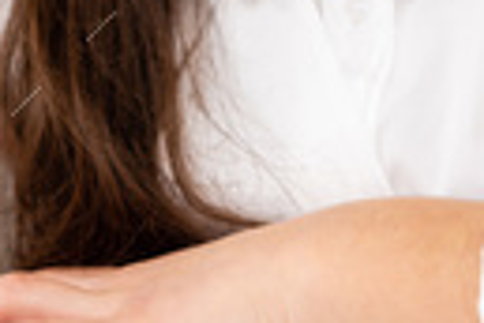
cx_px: -180
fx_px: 2460
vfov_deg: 7.4
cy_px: -98
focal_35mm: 183
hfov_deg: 10.9
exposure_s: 1/200
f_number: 3.2
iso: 80
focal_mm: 40
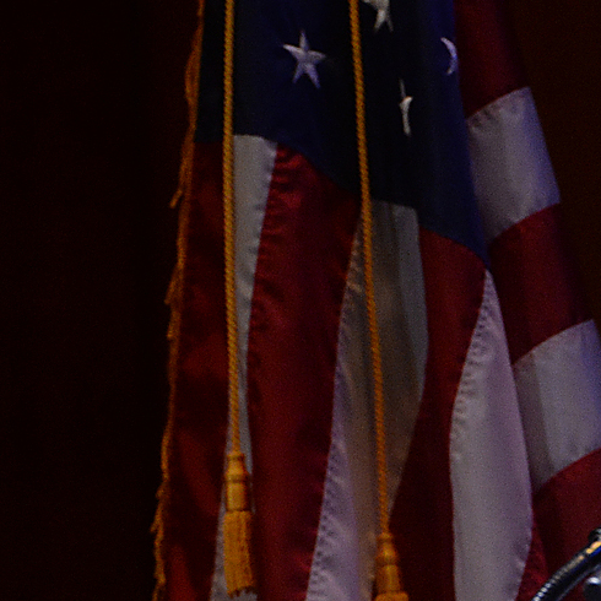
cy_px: 591
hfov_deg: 2.5
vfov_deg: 2.5
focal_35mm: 694
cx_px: 684
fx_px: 13632
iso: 3200
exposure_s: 1/125
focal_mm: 200
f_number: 4.5
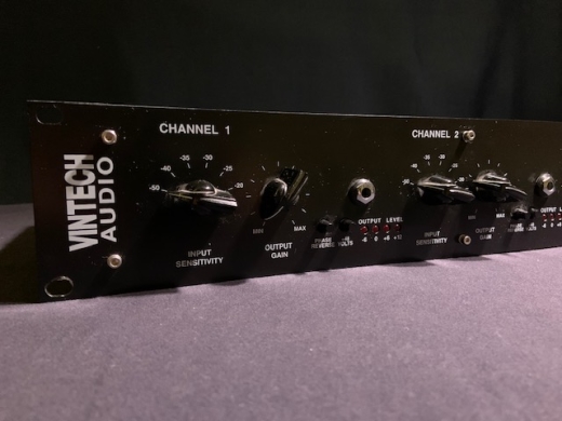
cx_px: 281
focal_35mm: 26
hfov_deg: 67.3
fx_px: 422
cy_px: 210
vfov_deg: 53.1
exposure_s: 1/16
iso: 800
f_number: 1.8
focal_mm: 4.25
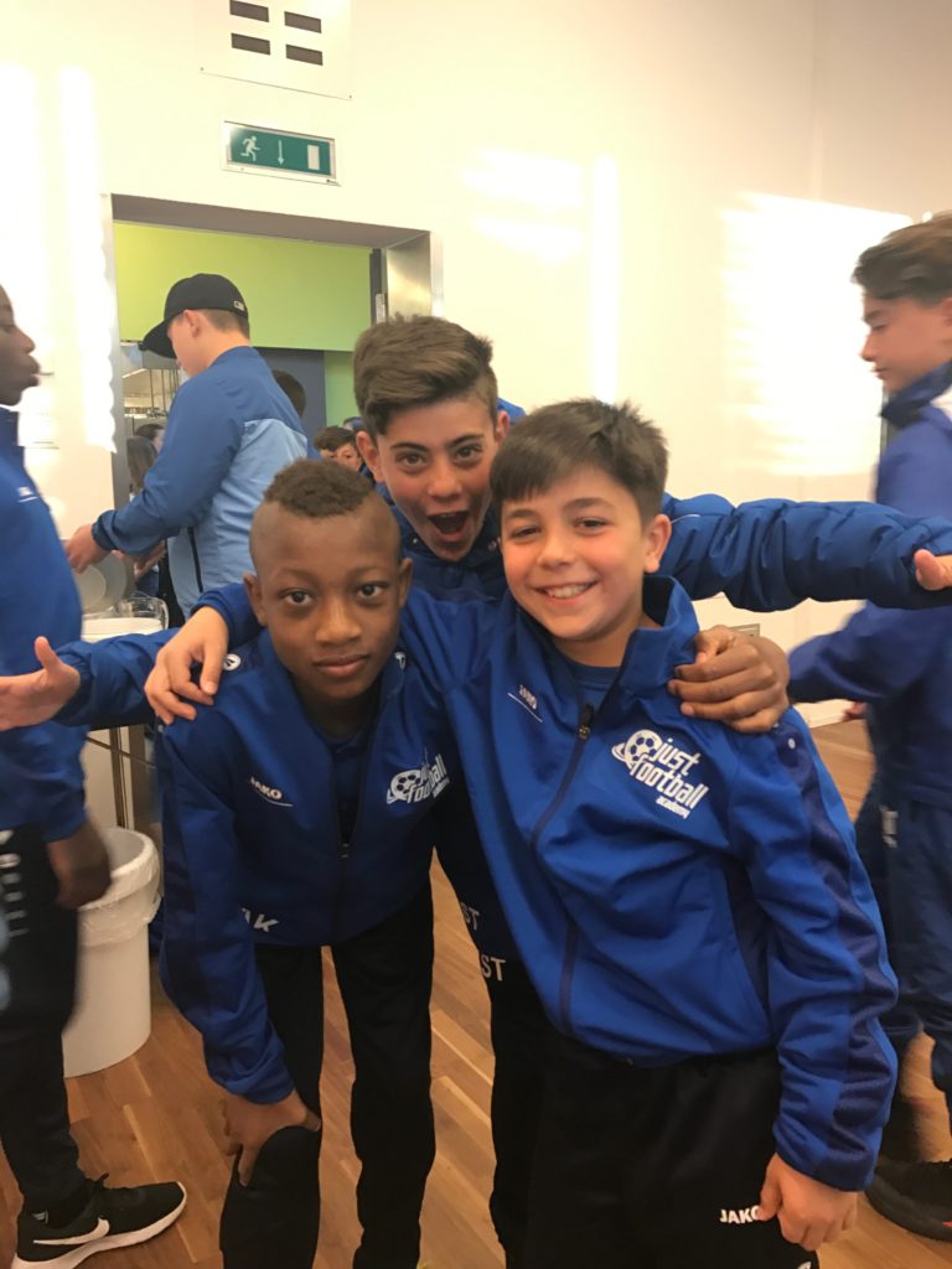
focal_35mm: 28
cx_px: 476
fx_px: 1027
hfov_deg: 49.7
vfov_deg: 63.4
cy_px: 634
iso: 50
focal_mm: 3.99
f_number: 1.8
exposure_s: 1/17
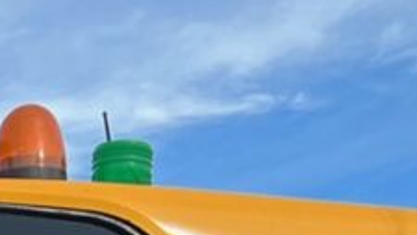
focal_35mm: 193
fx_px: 2136
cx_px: -489
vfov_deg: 5.7
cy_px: 796
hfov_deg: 10.1
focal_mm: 5.7
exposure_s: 1/1808
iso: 50
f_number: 1.5
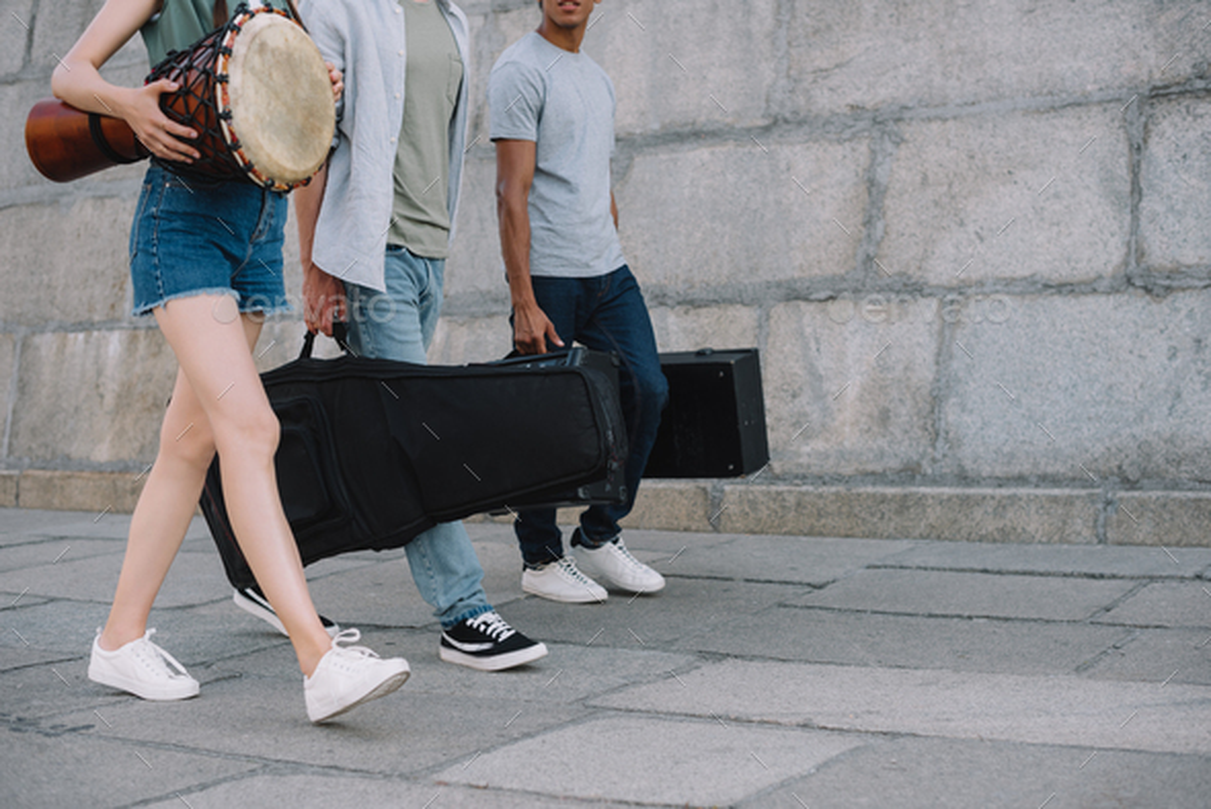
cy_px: 404
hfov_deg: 39.6
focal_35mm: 50
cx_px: 606
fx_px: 1683
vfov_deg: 27.0
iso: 320
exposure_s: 1/500
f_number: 3.5
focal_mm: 50
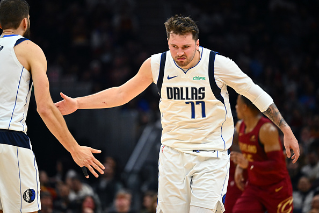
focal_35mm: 300
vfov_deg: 4.6
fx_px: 2658
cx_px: 160
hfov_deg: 6.9
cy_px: 106
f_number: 4
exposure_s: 1/1600
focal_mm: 300
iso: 6400
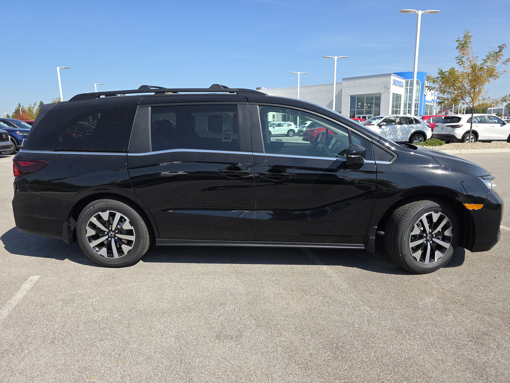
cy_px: 192
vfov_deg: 58.9
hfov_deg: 73.9
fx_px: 339
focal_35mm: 23
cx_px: 255
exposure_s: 1/4057
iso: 80
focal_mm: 6.3
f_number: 1.7
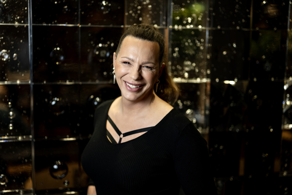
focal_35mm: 50
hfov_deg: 39.6
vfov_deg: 27.0
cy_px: 98
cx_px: 146
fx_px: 406
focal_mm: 50
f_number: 1.2
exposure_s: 1/250
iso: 100
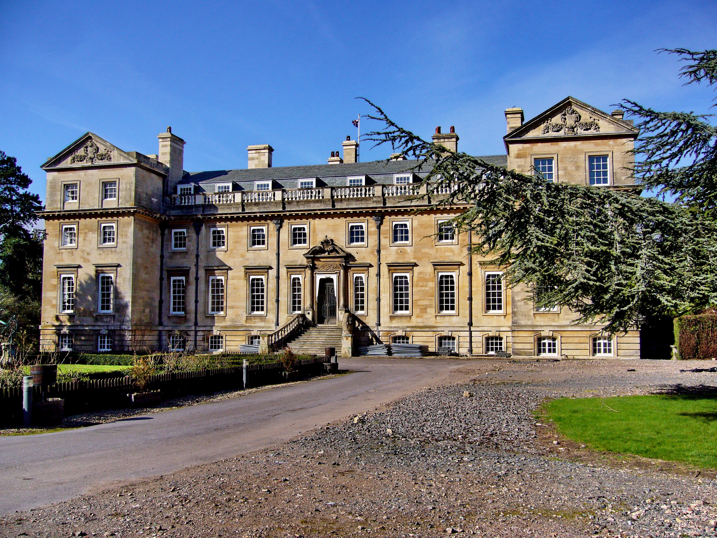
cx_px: 358
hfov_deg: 52.6
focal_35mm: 35
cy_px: 269
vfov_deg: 40.7
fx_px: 725
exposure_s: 1/400
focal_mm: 5.8
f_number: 5.6
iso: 80
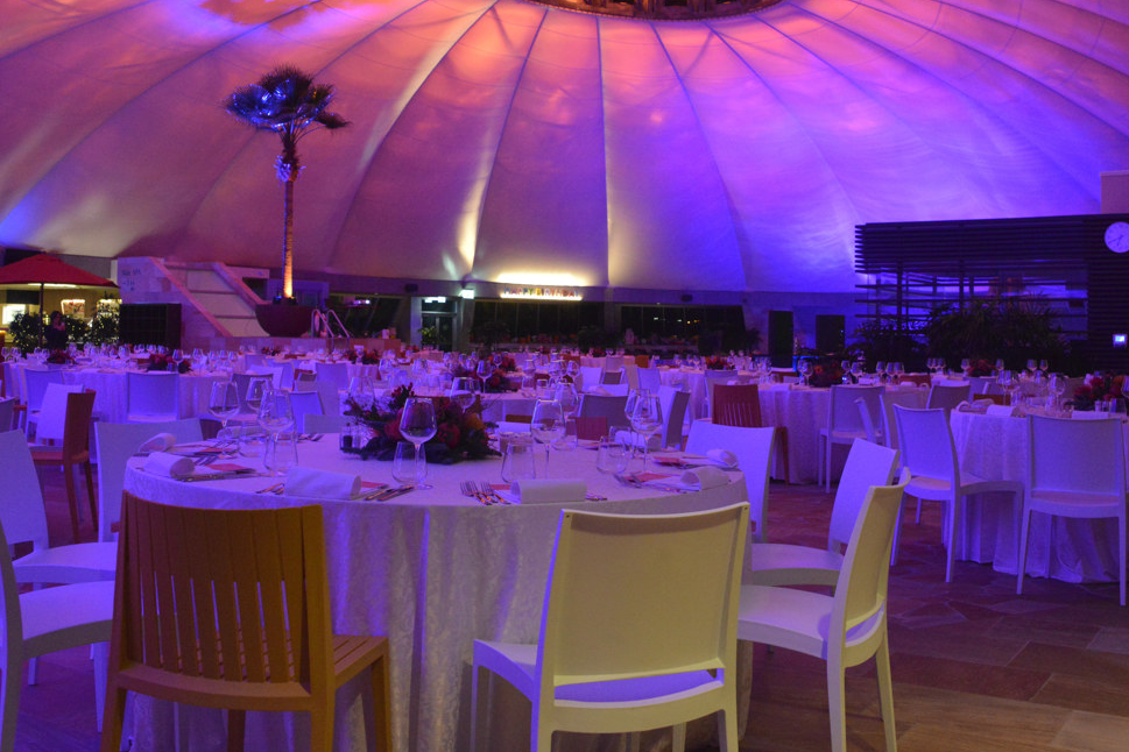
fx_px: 1160
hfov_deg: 51.8
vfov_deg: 35.8
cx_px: 634
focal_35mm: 37
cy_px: 297
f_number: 7.1
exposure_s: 1/30
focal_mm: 28
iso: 6400
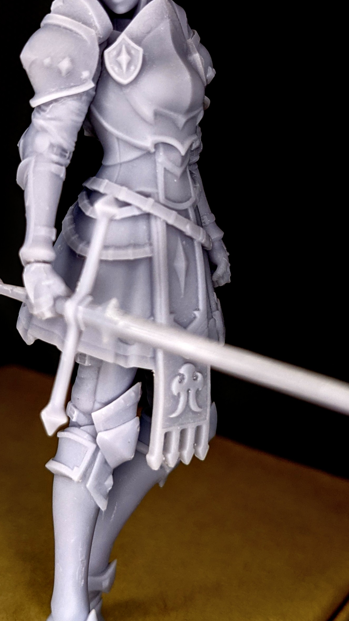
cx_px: 122
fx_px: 609
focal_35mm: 37
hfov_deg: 31.8
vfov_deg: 53.9
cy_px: 285
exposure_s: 1/174
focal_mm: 4.38
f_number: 1.73
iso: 59
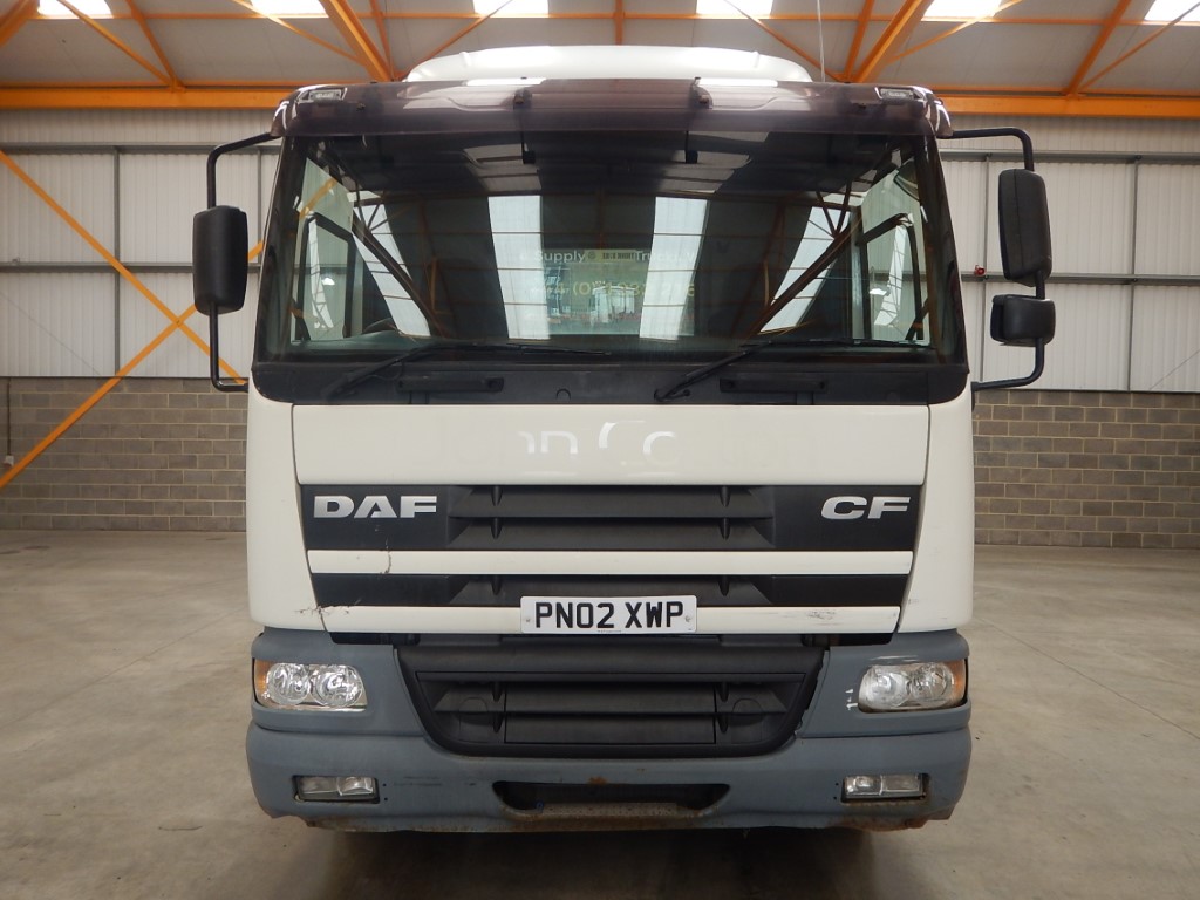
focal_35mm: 24
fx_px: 832
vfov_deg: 56.8
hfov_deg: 71.6
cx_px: 600
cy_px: 450
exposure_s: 1/80
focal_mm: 4.3
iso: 125
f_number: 2.8
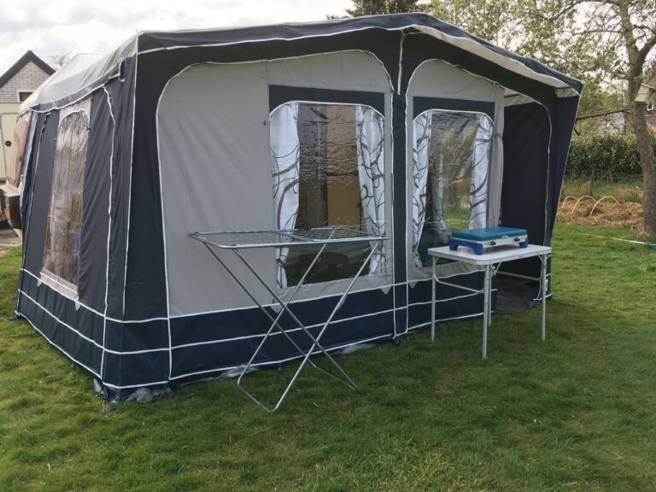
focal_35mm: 29
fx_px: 550
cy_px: 246
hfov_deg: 61.7
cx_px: 328
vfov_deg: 48.2
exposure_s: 1/455
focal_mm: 4.15
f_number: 2.2
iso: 25
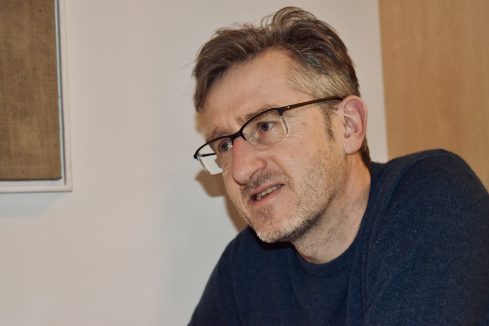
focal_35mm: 63
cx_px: 244
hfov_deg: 31.9
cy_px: 163
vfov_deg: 21.6
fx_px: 856
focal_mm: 42
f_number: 5
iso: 1250
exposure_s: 1/60
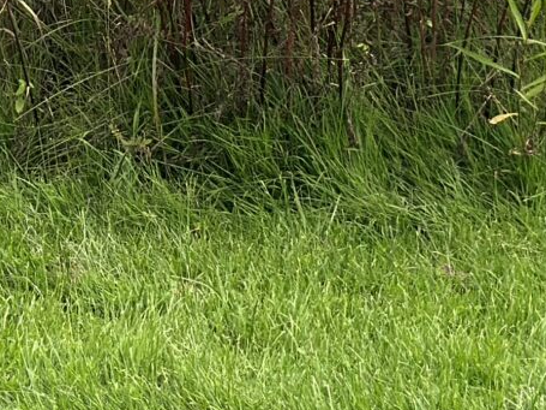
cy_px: -268
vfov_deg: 6.7
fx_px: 3406
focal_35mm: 216
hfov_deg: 8.6
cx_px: -640
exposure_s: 1/245
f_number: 1.78
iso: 80
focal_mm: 6.86
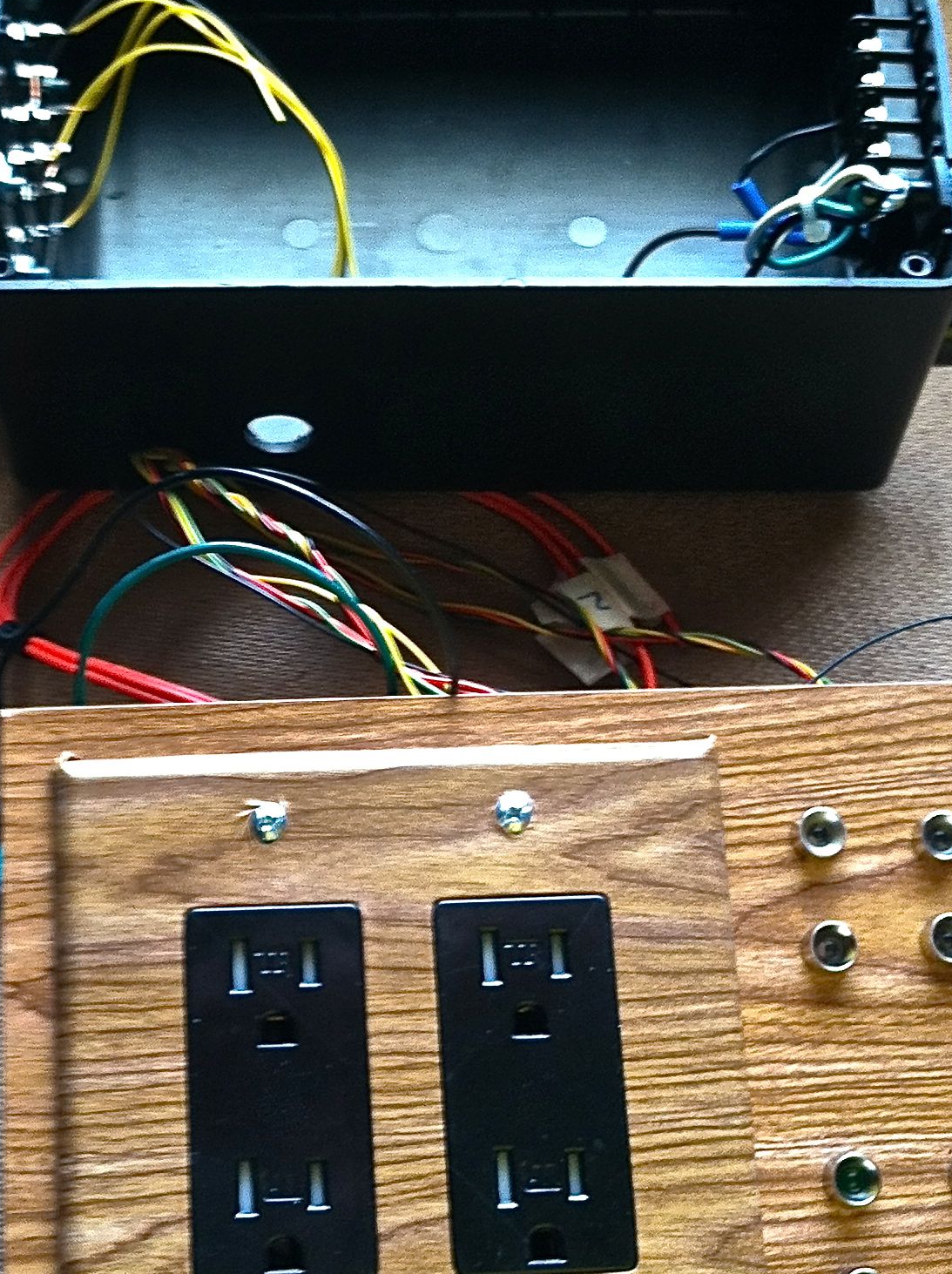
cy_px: 619
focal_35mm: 62
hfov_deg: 23.4
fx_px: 2279
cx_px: 279
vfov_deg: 31.2
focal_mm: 3.85
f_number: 2.8
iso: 80
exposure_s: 1/17
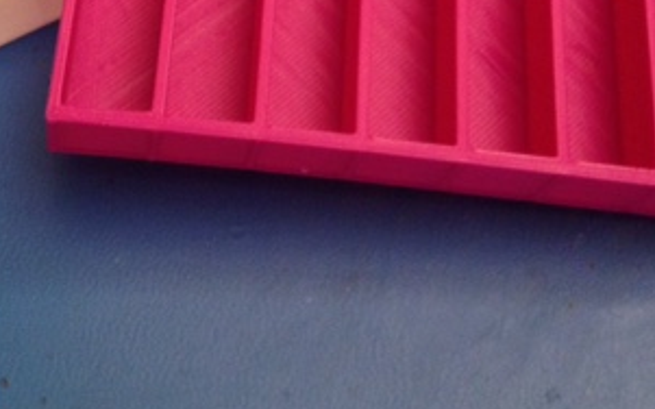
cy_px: -100
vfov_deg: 15.8
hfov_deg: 26.1
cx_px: 255
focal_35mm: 79
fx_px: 1410
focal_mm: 4.28
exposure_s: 1/20
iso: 160
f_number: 2.4
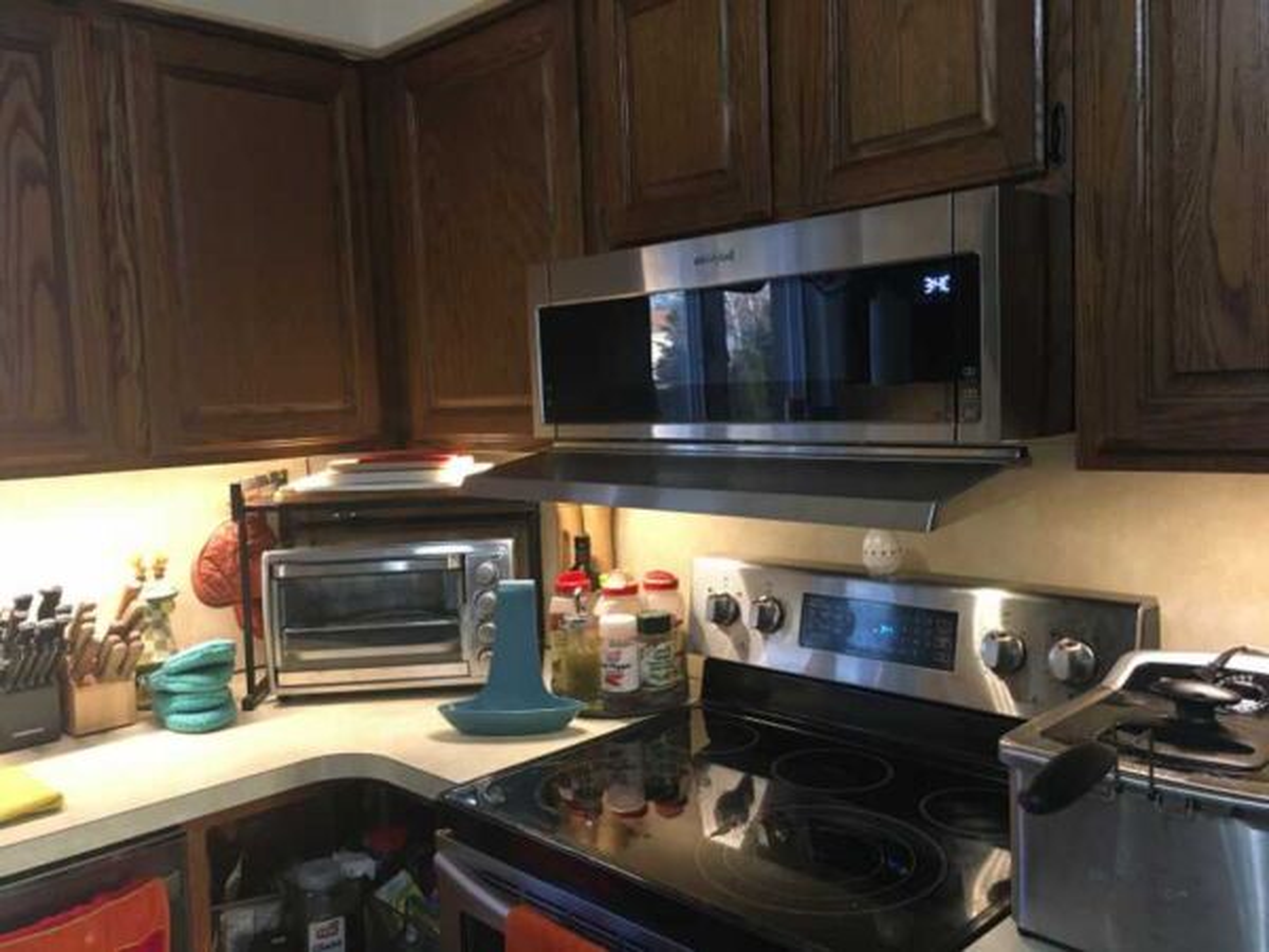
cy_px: 476
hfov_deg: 61.7
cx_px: 634
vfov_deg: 48.2
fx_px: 1063
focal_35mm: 29
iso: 160
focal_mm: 4.15
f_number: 2.2
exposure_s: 1/30
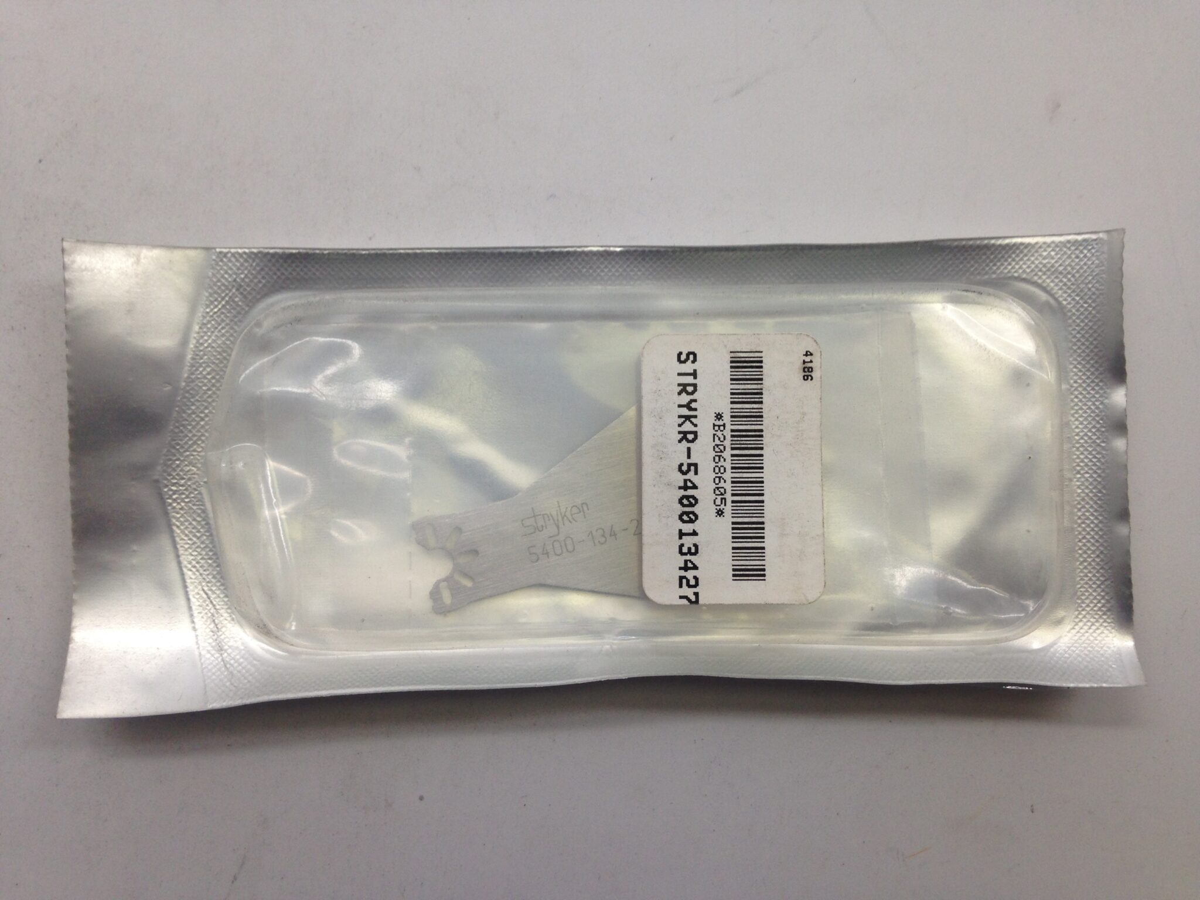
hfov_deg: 55.4
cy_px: 450
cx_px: 600
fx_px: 1144
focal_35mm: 33
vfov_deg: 42.9
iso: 50
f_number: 2.4
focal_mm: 4.12
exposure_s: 1/60
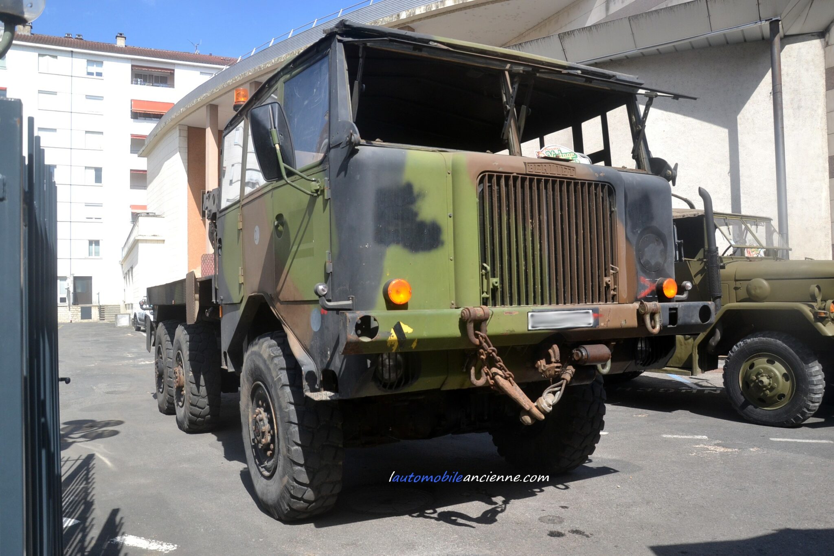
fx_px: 625
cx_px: 417
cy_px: 278
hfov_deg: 67.4
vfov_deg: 47.9
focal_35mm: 27
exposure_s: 1/1250
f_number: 5.6
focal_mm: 18
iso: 400
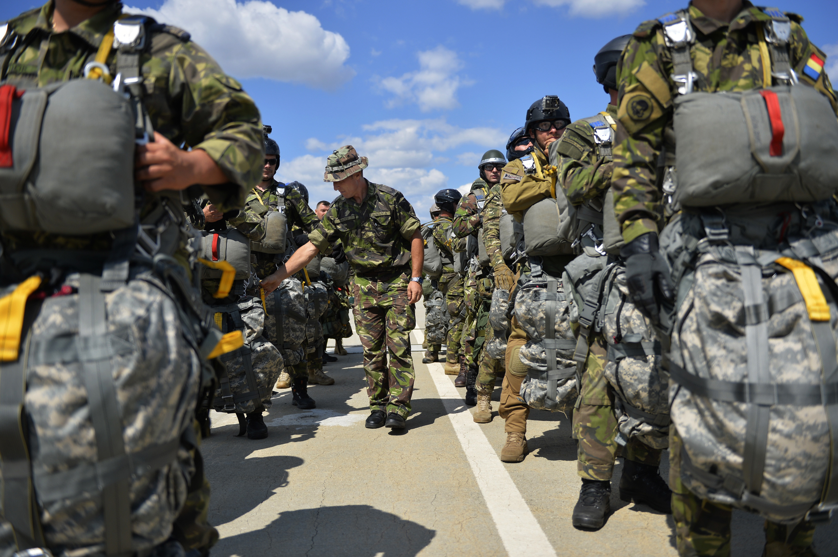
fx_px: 744
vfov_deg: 41.0
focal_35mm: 32
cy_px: 278
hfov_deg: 58.8
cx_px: 419
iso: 100
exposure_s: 1/3200
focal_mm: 32
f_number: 2.8
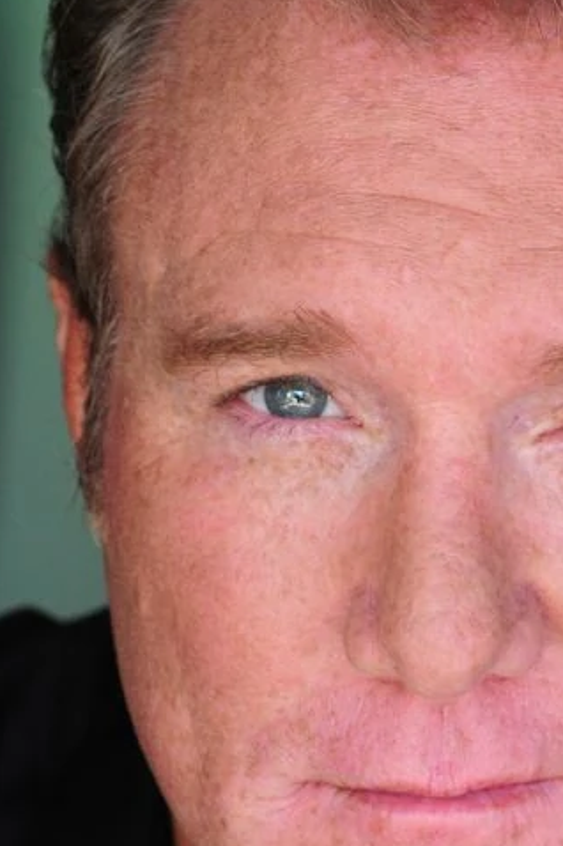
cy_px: 786
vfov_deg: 6.4
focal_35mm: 321
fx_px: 7547
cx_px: 280
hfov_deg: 4.3
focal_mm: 85
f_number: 4
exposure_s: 1/160
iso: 400
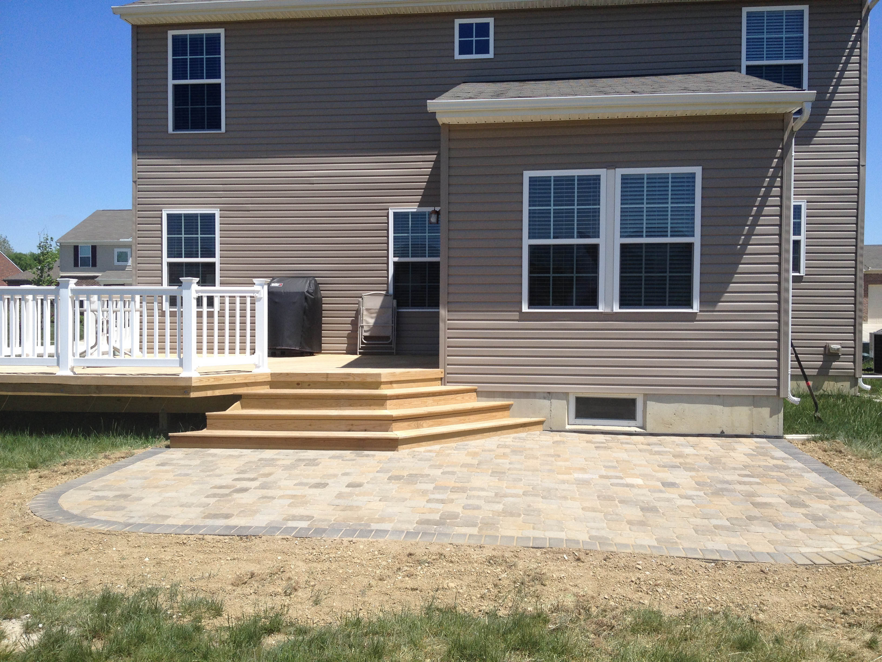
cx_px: 441
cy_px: 331
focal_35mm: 35
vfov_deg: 40.7
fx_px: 892
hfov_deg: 52.6
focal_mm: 4.28
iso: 50
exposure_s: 1/1783
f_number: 2.4
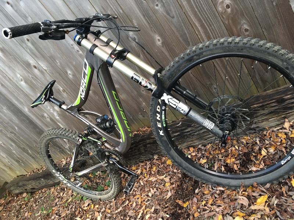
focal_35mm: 29
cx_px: 147
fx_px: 246
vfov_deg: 48.2
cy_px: 110
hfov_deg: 61.7
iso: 125
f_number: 2.2
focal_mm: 4.15
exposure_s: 1/30
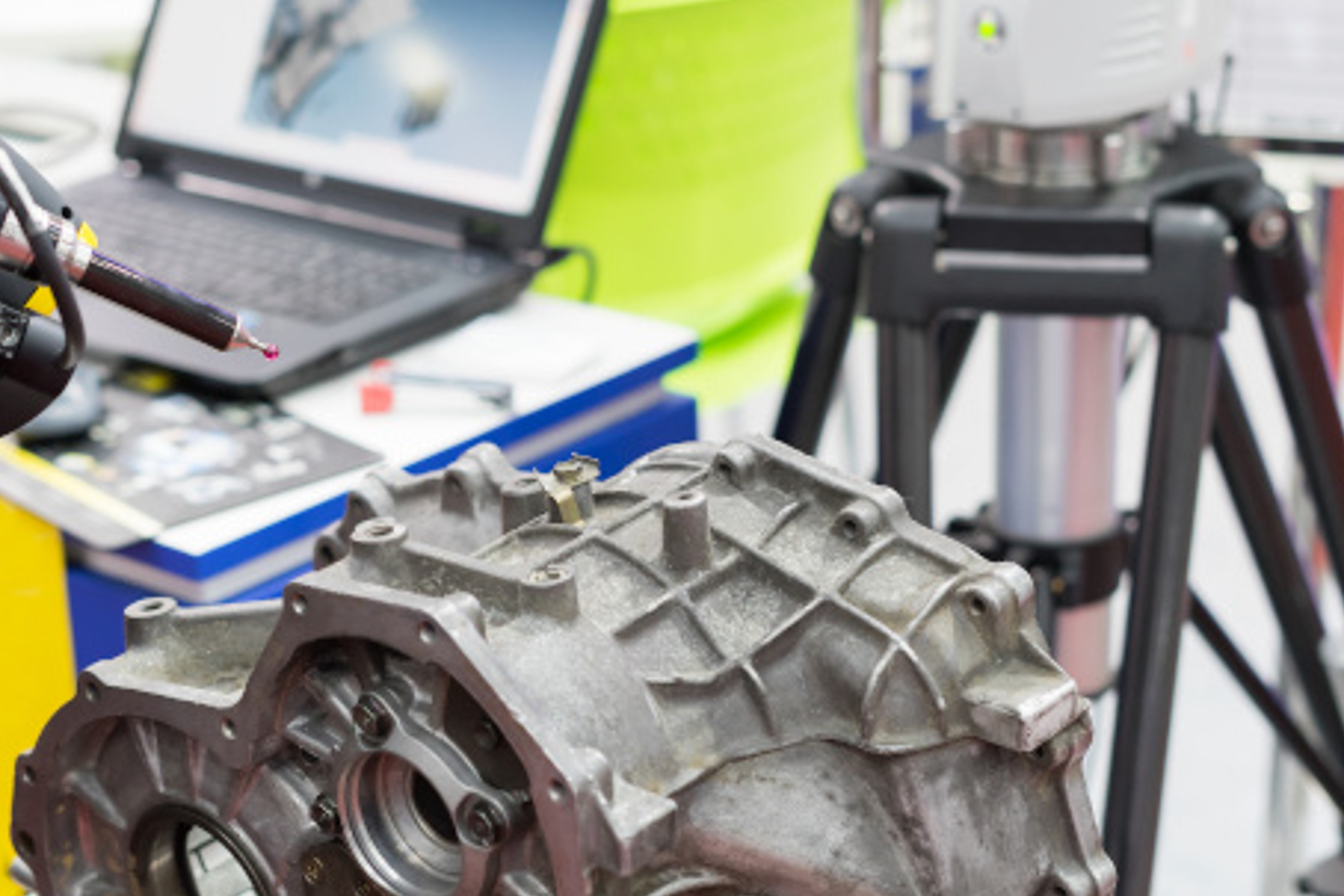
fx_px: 2838
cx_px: 598
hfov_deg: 26.6
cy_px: 500
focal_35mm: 76
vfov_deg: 18.0
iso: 1000
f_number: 3.2
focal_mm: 50
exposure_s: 1/100
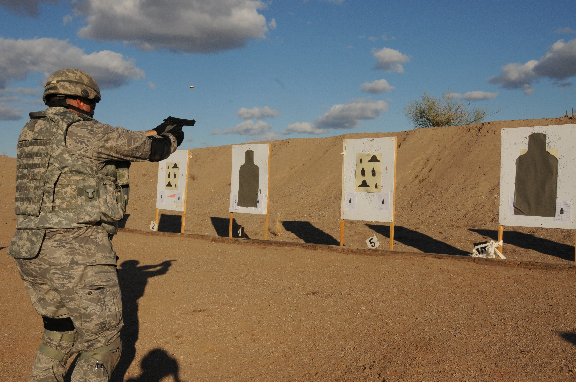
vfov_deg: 36.8
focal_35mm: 36
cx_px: 288
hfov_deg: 53.2
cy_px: 191
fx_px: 575
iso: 500
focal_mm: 24
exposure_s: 1/800
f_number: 14
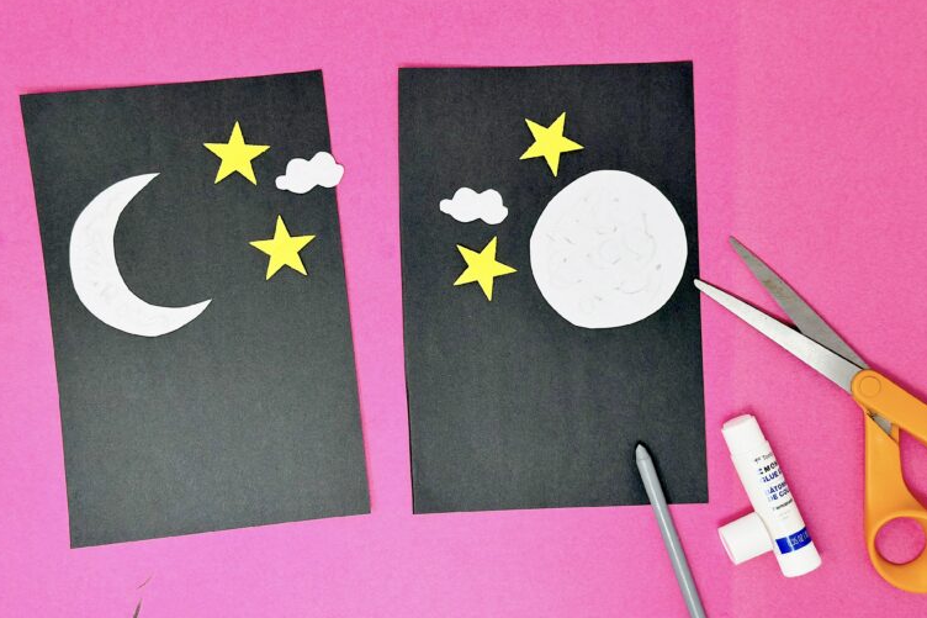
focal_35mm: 51
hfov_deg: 38.9
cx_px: 461
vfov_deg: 26.5
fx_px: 1313
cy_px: 322
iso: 80
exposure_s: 1/232
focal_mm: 6.86
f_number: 1.78
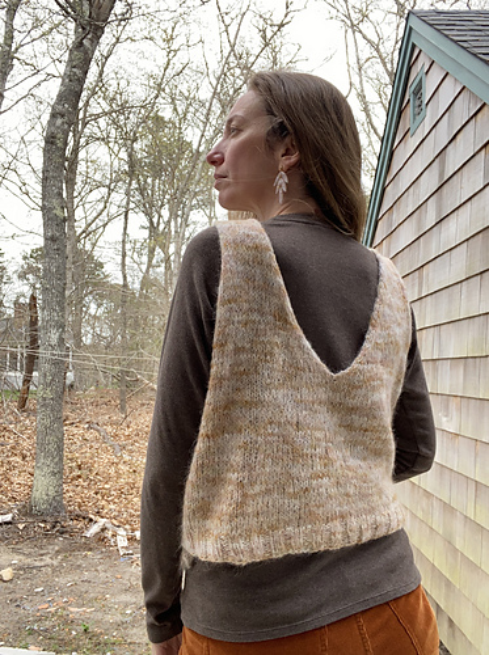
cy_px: 328
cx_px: 244
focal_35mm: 30
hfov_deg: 46.7
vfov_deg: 60.1
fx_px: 567
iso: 40
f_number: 2.2
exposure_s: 1/122
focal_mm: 2.71
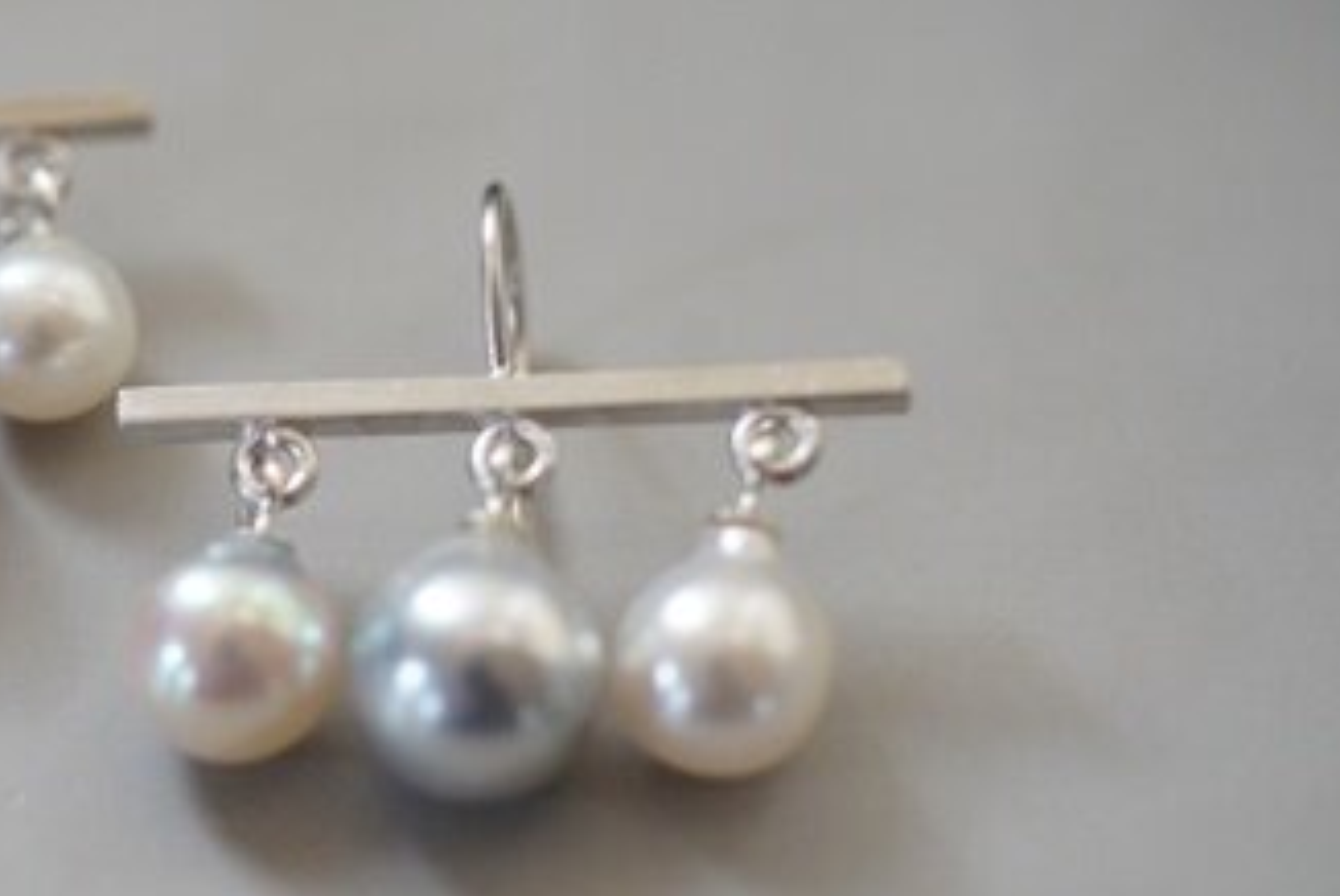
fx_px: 3651
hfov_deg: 20.4
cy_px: 469
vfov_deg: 14.0
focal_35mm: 98
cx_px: 156
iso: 1250
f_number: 4
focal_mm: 50
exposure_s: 1/160
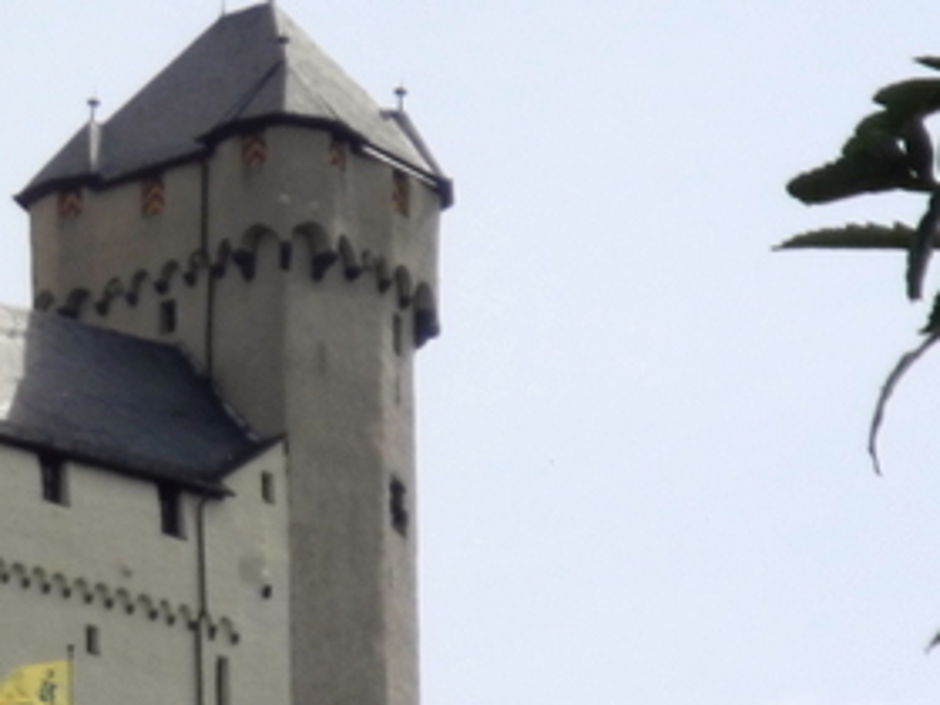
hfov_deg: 2.7
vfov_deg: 2.0
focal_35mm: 732
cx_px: -285
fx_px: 19878
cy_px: 222
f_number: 5.6
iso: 100
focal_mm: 42.6
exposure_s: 1/800
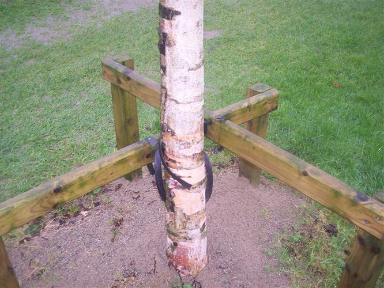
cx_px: 192
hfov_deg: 47.8
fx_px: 433
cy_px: 144
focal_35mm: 39
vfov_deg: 36.8
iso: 100
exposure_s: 1/60
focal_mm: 8
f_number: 2.8
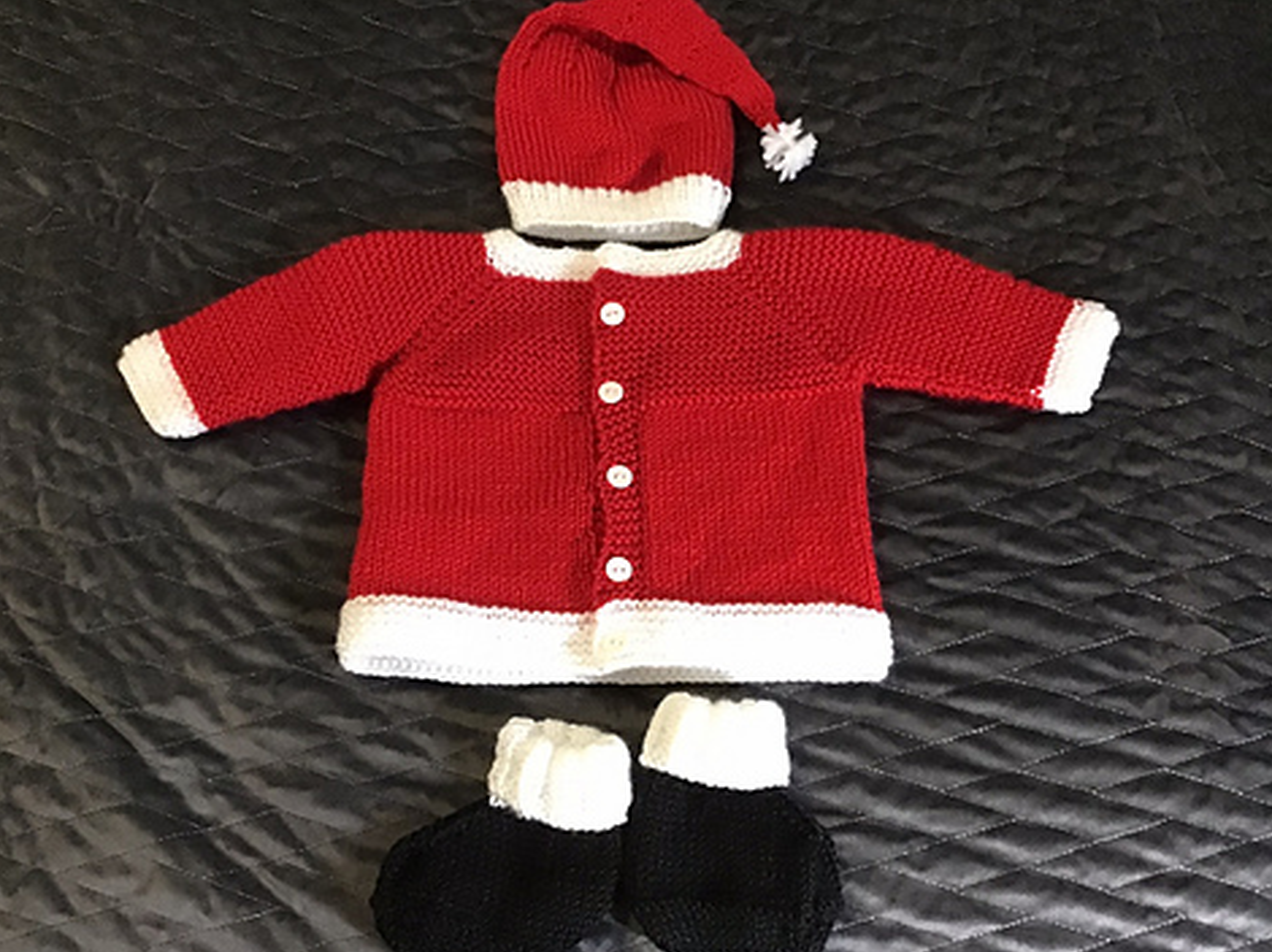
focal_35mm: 33
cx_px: 606
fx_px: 1212
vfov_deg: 42.9
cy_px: 477
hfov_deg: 55.4
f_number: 2.4
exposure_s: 1/17
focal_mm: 3.3
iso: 320
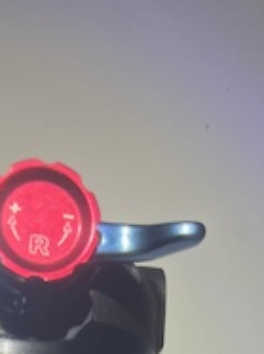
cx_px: 6
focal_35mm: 112
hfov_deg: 13.0
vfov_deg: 14.1
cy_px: 752
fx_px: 1142
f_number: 1.5
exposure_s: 1/401
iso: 50
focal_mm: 5.7
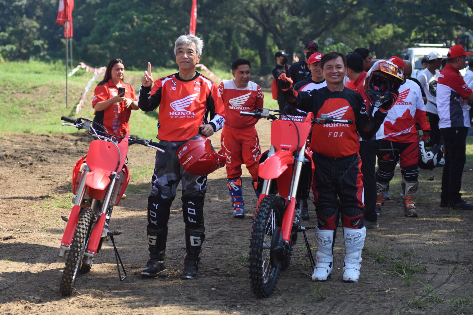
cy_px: 158
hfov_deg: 17.1
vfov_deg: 11.4
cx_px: 236
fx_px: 1577
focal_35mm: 120
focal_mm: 80
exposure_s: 1/2500
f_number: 4
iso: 500
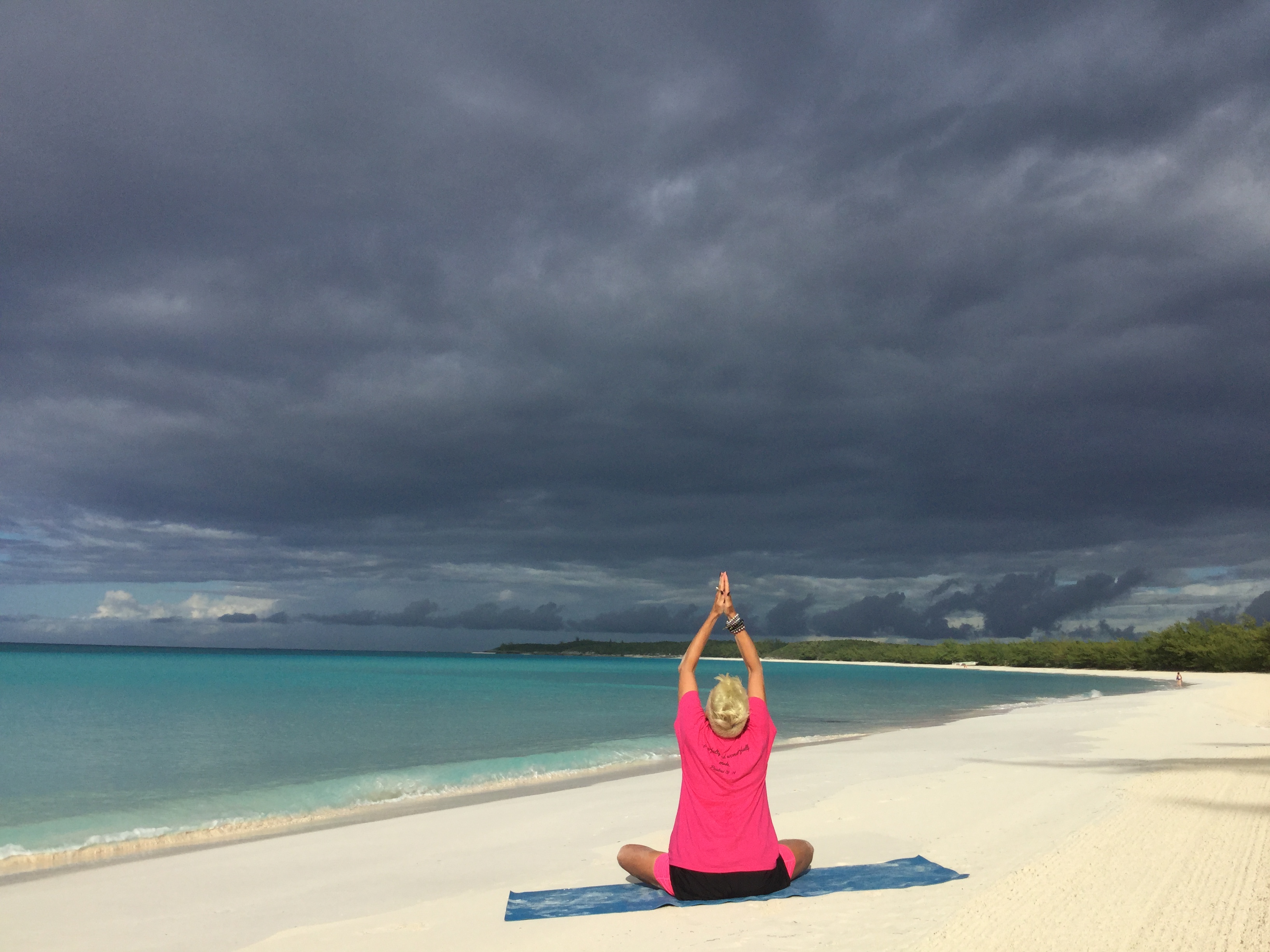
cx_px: 635
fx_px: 1137
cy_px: 476
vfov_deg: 45.4
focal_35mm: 31
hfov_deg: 58.4
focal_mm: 3.3
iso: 25
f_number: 2.4
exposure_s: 1/3021
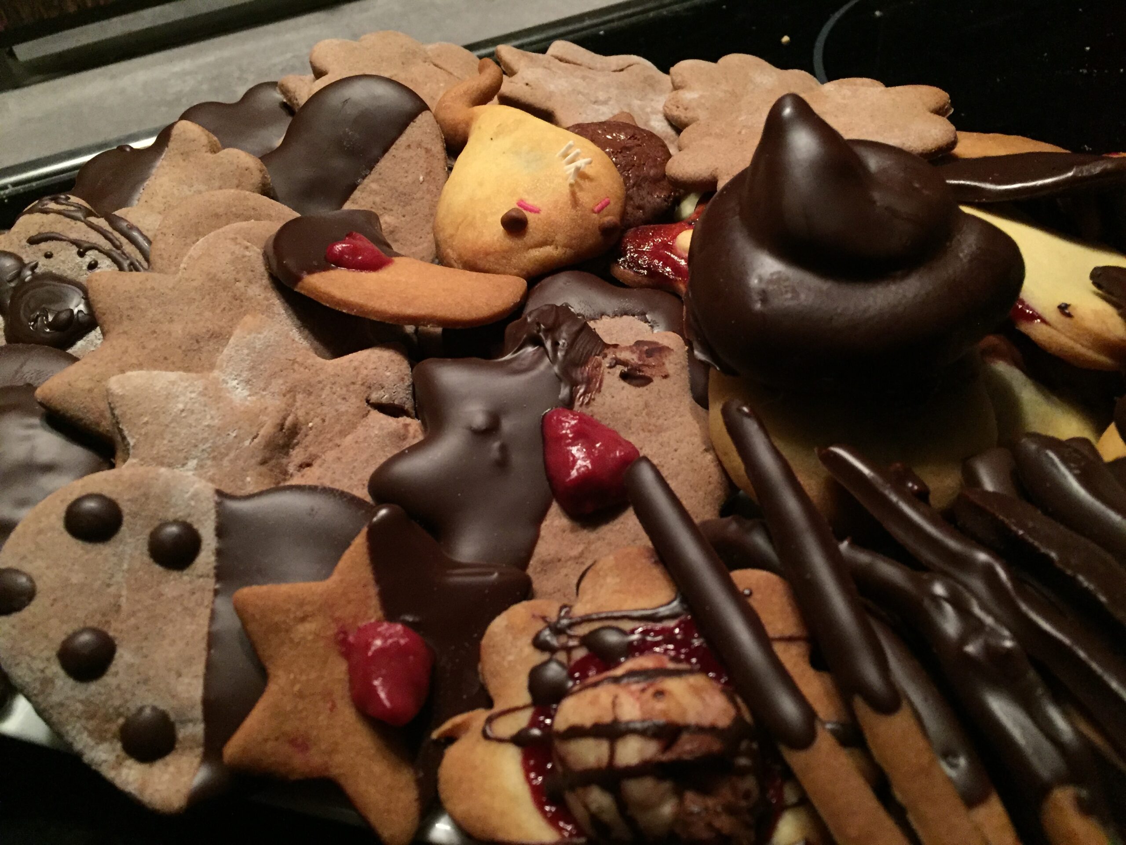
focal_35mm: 29
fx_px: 943
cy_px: 422
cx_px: 563
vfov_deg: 48.2
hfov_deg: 61.7
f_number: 2.2
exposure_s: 1/17
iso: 250
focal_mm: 4.15
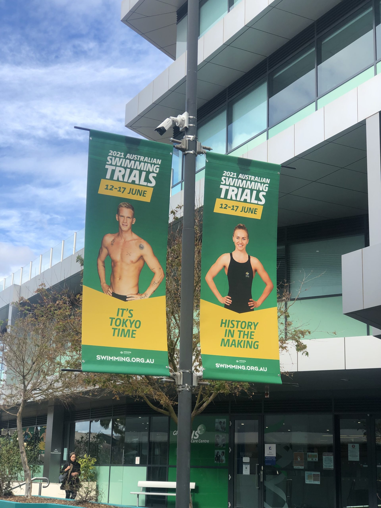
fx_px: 836
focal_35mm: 57
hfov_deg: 25.7
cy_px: 254
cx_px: 190
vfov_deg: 33.8
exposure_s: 1/353
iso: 20
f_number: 2.8
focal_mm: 6.6
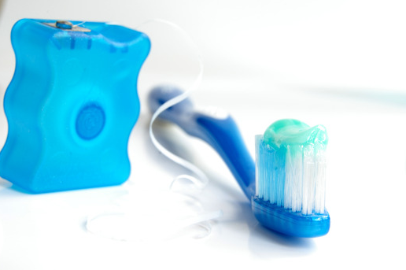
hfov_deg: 29.5
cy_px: 129
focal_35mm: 69
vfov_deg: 19.8
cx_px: 194
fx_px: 772
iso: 200
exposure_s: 1
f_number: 19
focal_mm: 43
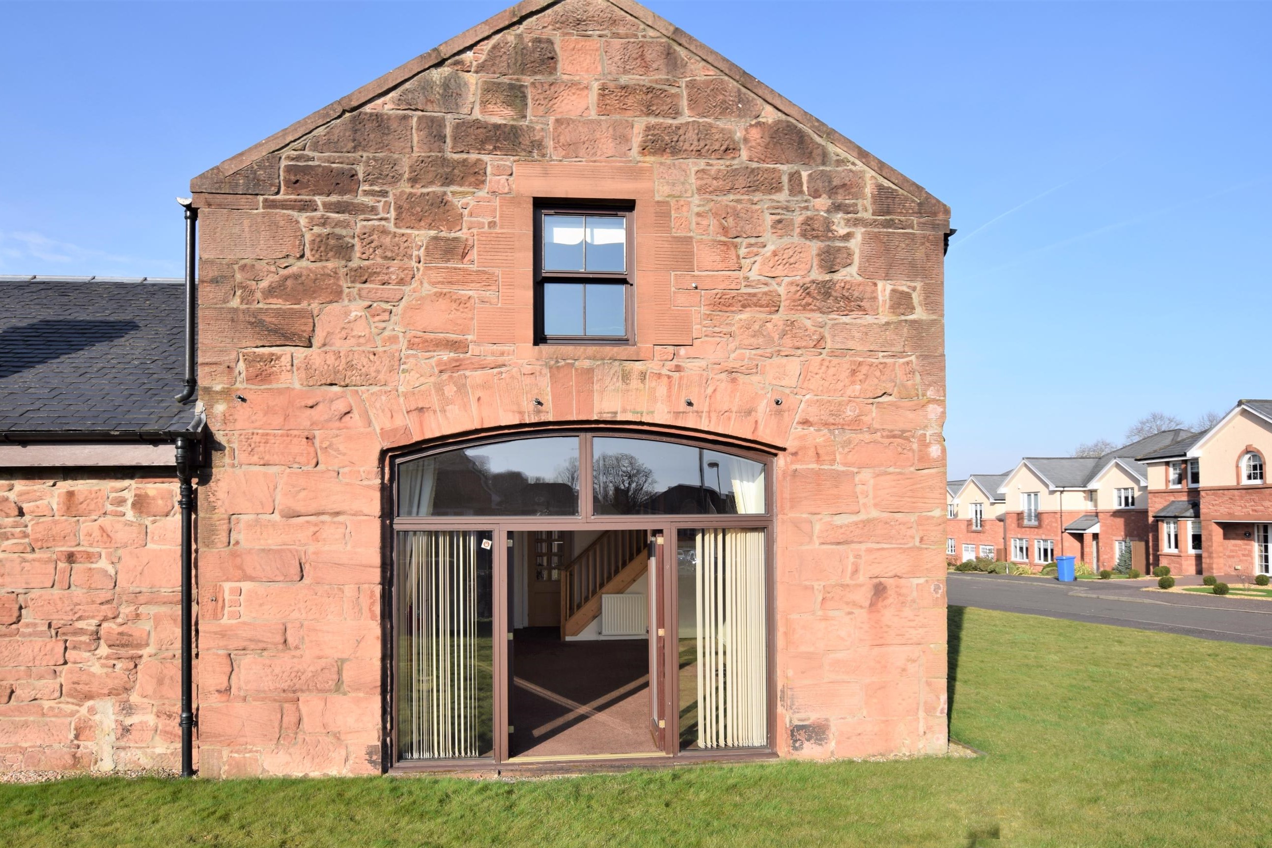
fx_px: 689
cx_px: 636
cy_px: 424
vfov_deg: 63.2
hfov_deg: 85.4
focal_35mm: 20
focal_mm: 13
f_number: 8
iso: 100
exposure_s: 1/250
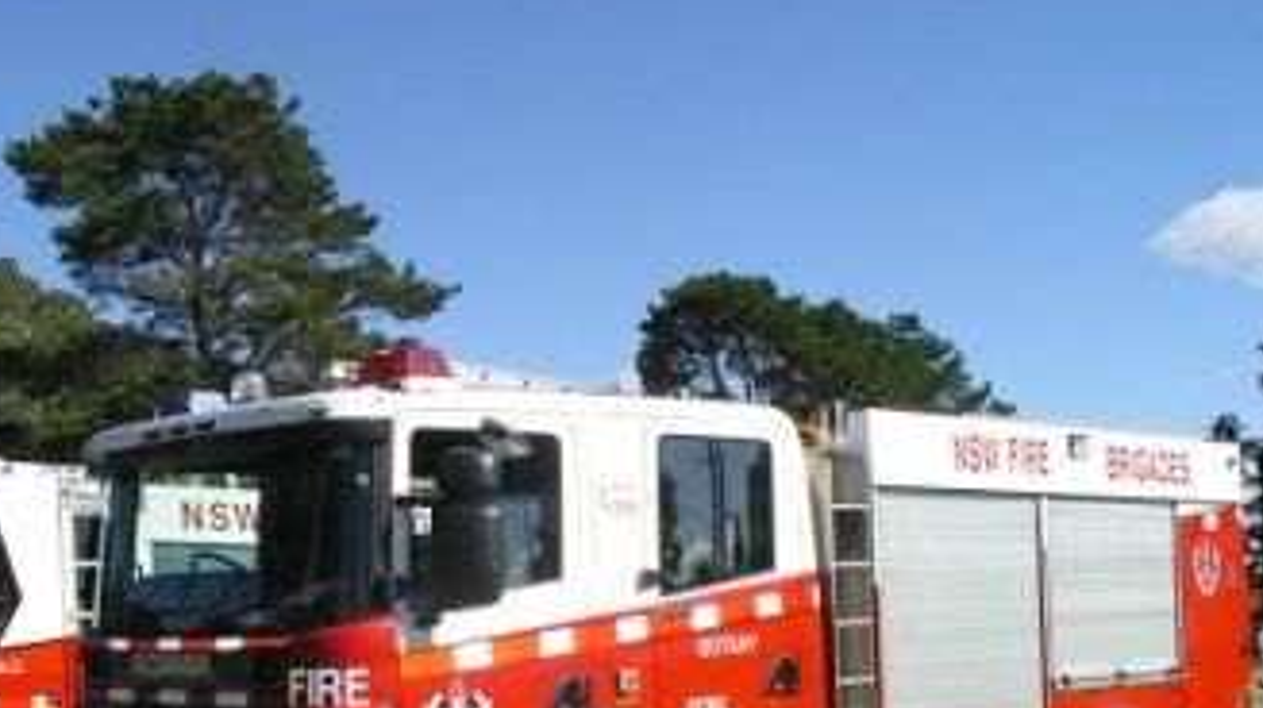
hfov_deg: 37.5
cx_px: 431
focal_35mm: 55
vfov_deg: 21.4
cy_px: 594
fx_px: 1841
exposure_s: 1/371
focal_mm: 7.8
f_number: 6
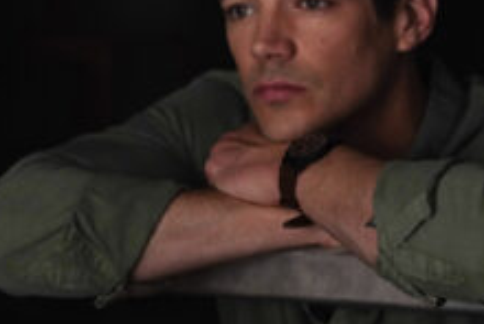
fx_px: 4614
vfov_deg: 4.0
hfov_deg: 6.0
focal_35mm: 343
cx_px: 290
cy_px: 100
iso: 2500
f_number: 4
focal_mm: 174
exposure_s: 1/50
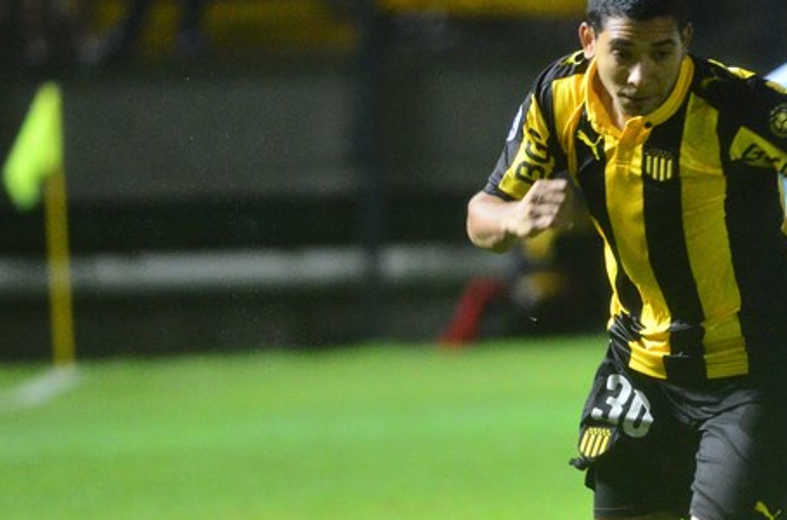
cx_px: 738
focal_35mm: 893
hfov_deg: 2.3
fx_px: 19468
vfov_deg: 1.5
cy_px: 321
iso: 5000
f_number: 4
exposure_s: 1/500
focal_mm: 300
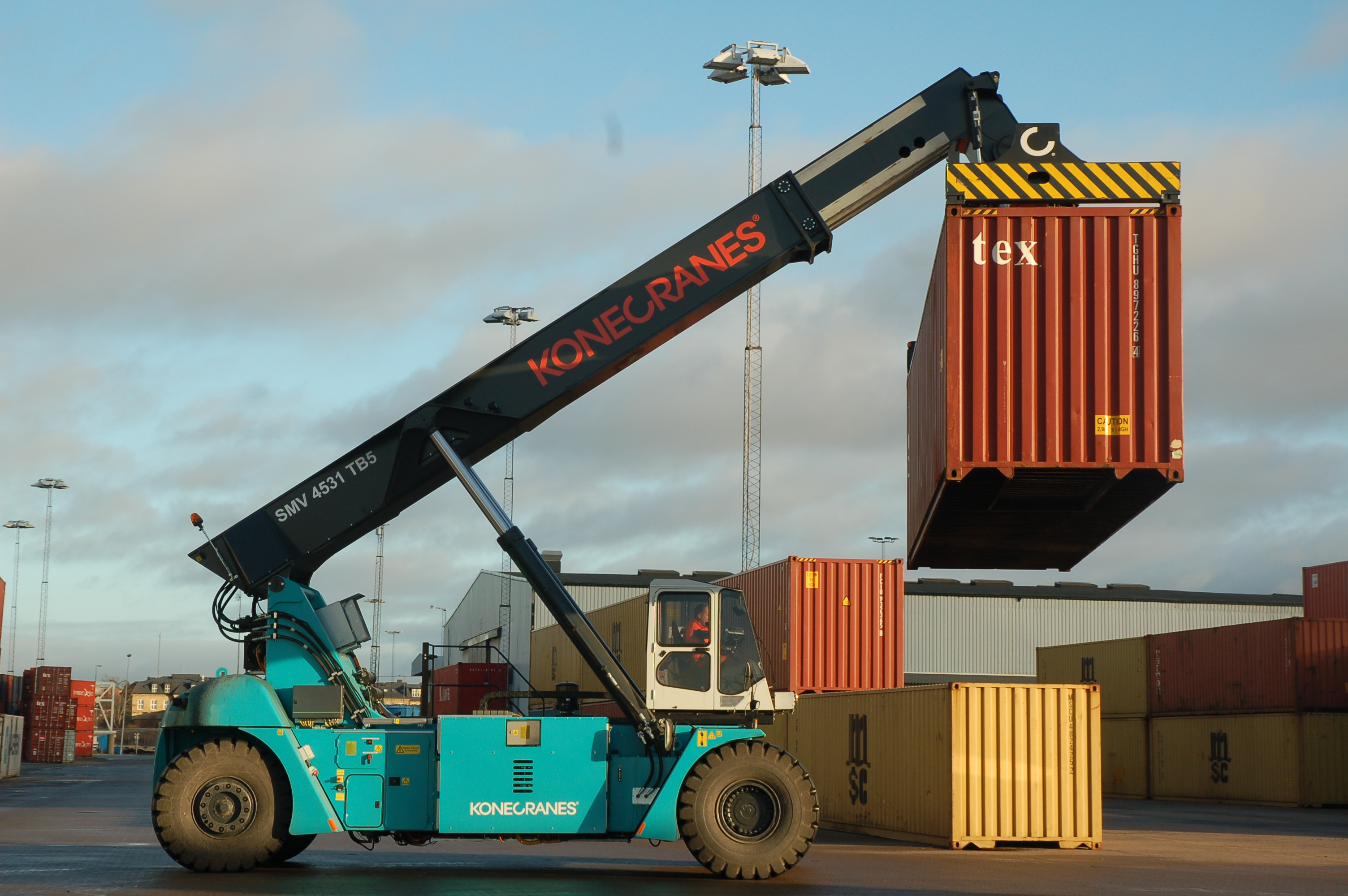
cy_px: 448
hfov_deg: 29.3
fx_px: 2581
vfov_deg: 19.7
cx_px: 674
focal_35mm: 69
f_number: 8
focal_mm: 46
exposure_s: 1/250
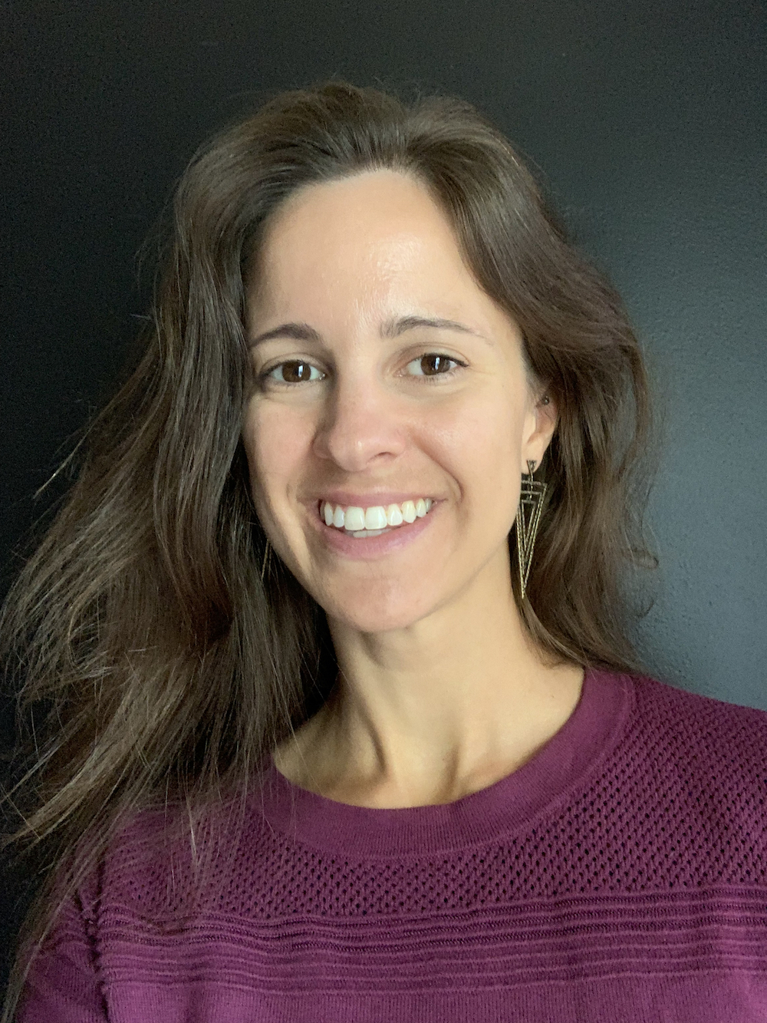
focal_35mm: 32
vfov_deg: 56.8
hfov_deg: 44.2
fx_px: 945
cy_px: 512
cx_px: 384
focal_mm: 2.87
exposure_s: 1/60
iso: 250
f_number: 2.2
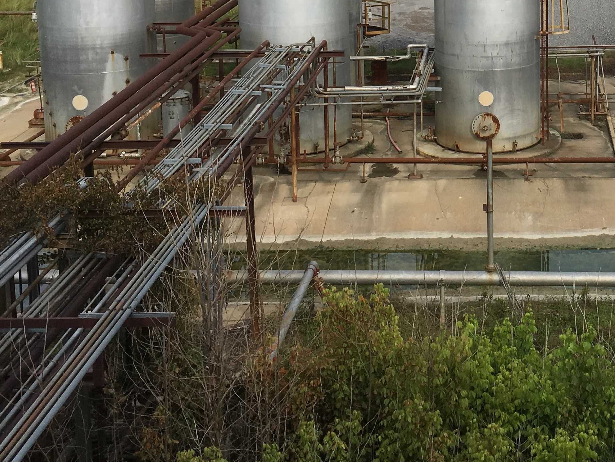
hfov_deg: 30.5
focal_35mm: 61
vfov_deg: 23.0
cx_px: 539
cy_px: -1
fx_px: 1084
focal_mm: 4.15
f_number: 2.2
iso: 25
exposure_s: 1/1508
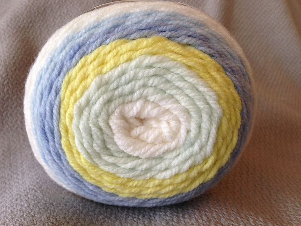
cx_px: 147
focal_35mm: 34
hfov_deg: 53.9
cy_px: 115
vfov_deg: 41.8
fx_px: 296
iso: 50
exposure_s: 1/20
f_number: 2.4
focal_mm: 4.12
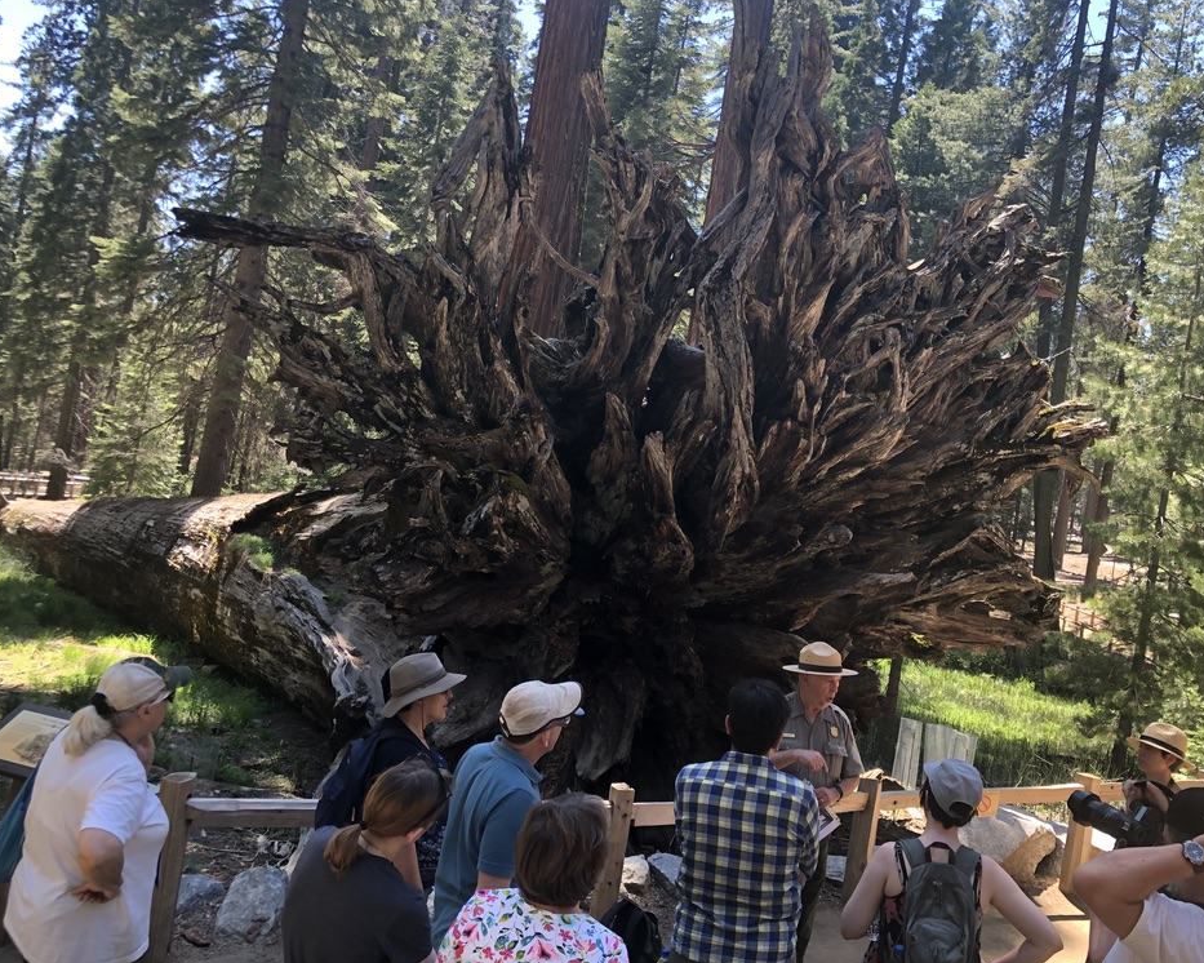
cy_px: 470
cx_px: 632
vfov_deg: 48.5
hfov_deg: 58.8
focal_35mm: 30
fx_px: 1069
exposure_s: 1/120
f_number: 1.8
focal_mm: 4
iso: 32
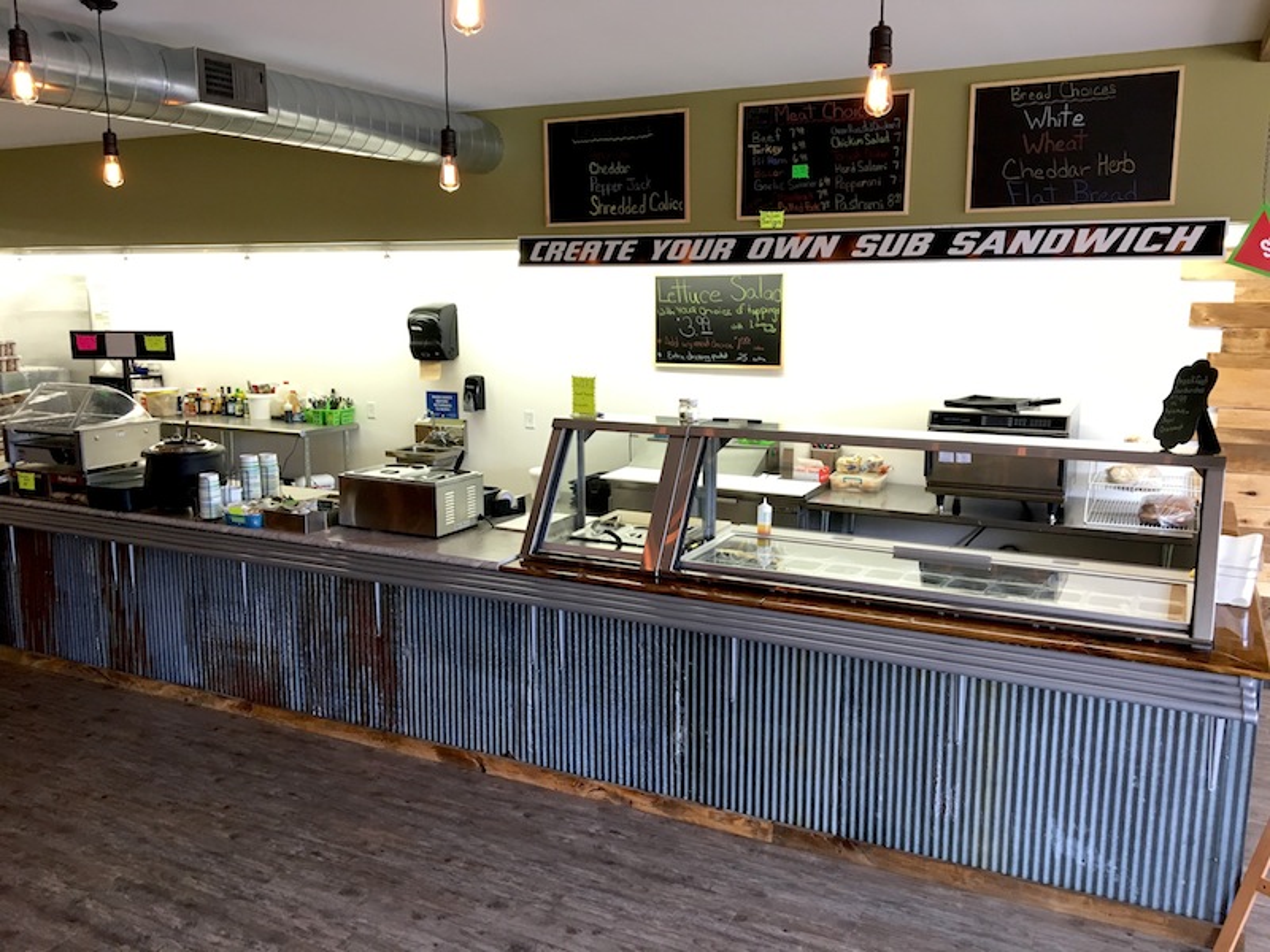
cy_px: 476
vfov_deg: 48.2
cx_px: 635
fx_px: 1064
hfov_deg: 61.7
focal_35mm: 29
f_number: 2.2
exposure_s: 1/30
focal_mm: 4.15
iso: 40
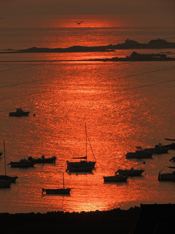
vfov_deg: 5.0
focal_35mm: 400
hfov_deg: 3.7
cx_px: 88
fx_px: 2696
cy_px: 117
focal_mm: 71.3
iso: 200
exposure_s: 1/1000
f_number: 7.6
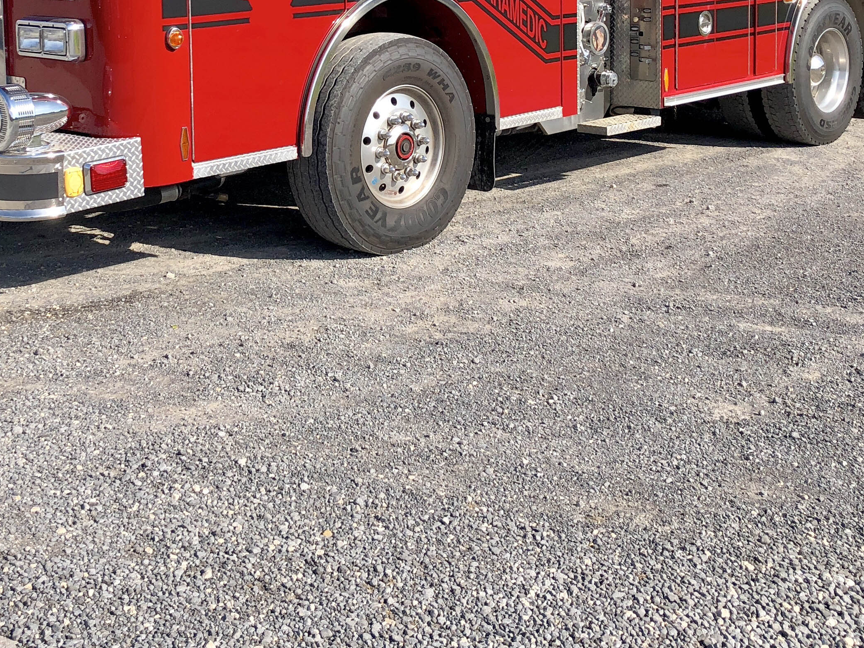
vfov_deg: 25.9
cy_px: 36
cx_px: 285
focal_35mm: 54
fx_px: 1348
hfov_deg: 35.2
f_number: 1.8
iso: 20
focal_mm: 4
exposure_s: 1/1548
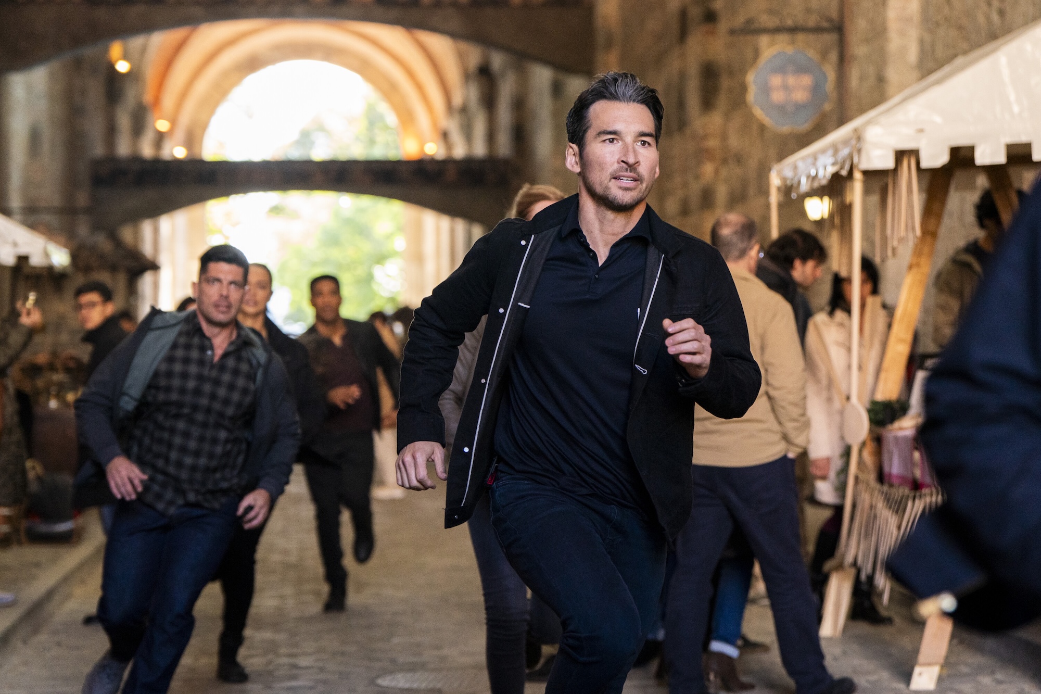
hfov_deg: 22.9
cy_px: 347
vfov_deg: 15.4
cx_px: 520
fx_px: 2573
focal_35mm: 89
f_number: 3.5
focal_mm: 89
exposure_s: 1/1000
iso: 4000
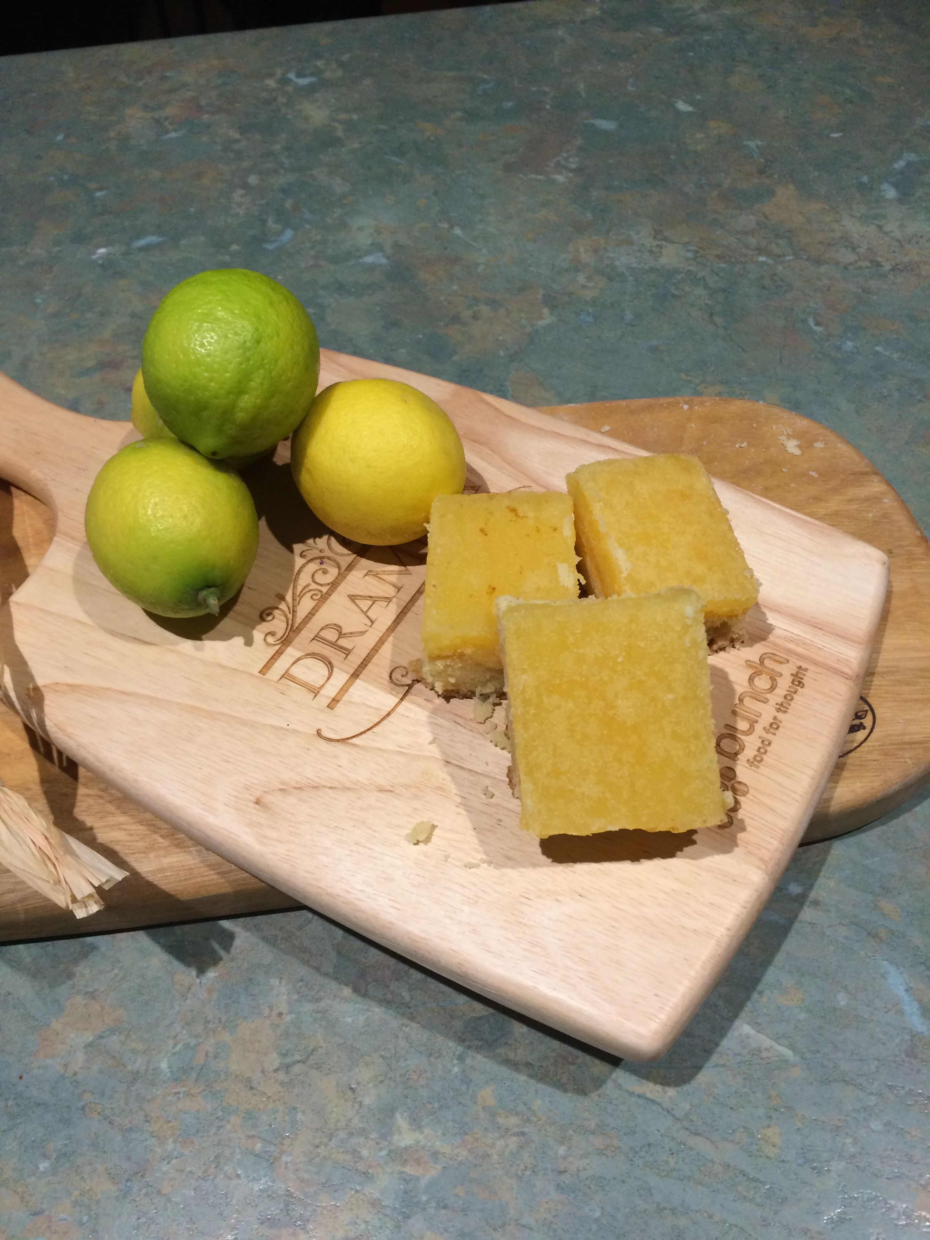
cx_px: 465
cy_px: 620
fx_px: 1039
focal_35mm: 29
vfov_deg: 61.7
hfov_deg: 48.2
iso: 160
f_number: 2.2
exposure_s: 1/33
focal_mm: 4.15
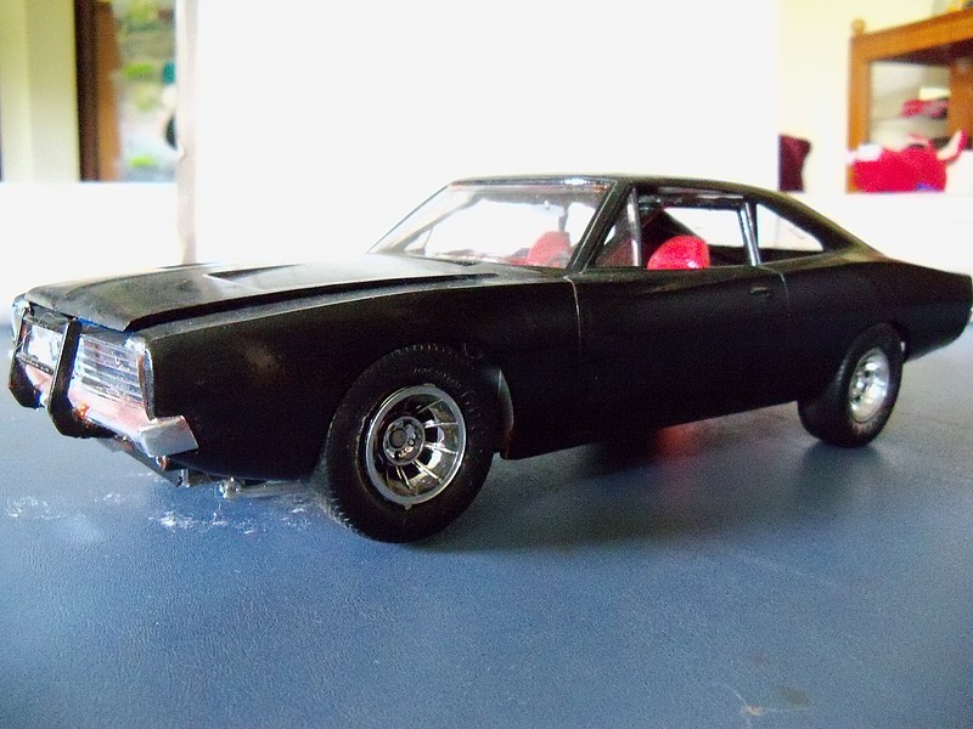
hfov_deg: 52.6
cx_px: 486
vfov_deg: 40.7
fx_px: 984
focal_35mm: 35
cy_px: 364
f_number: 3.5
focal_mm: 6.2
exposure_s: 1/15
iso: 1600
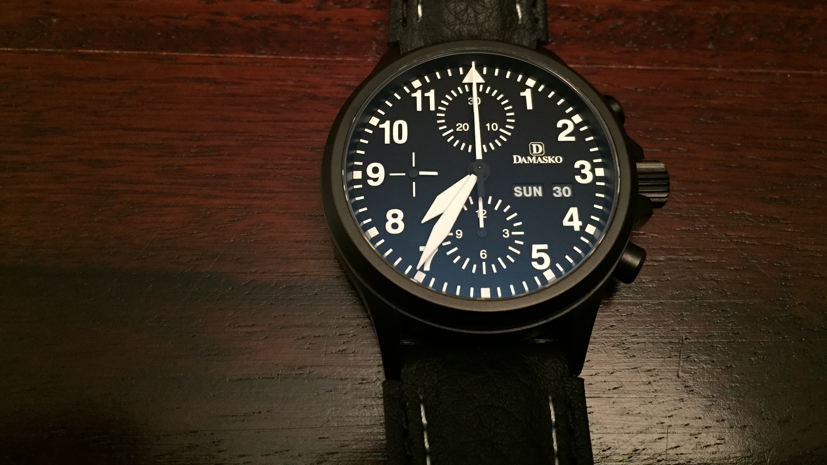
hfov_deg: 61.0
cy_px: 154
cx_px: 416
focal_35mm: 32
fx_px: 702
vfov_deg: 36.3
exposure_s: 1/20
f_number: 2.2
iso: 250
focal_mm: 4.15
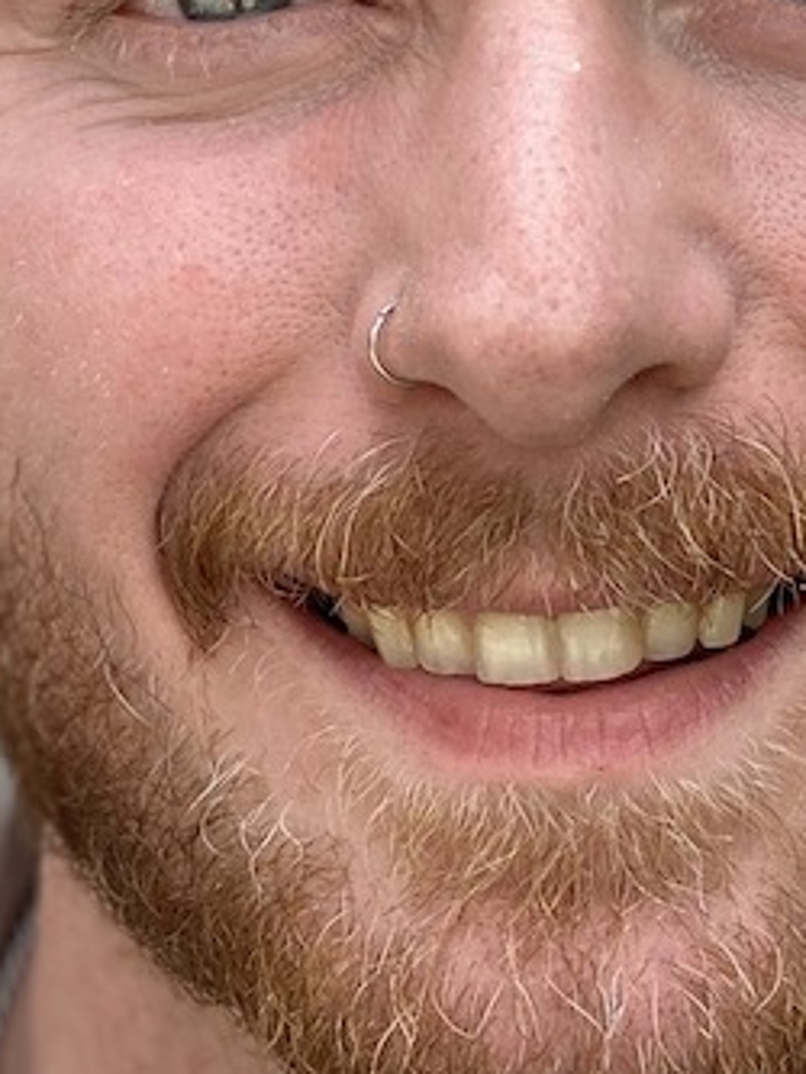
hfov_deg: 7.1
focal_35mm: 208
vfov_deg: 9.5
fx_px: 6453
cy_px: 481
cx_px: 592
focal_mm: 6
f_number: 2
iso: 20
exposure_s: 1/186
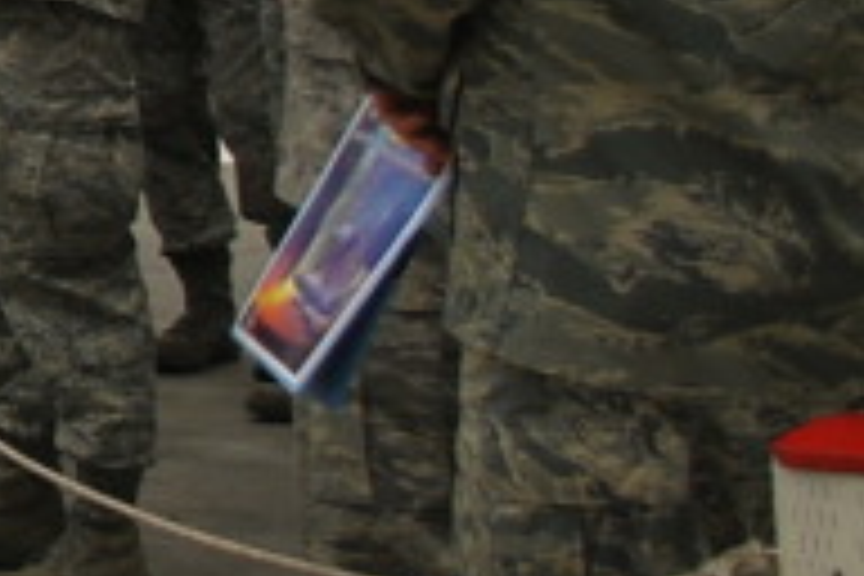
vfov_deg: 8.2
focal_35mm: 160
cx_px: -1424
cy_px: -488
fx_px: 3840
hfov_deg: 10.4
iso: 200
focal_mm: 20
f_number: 3.8
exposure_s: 1/40
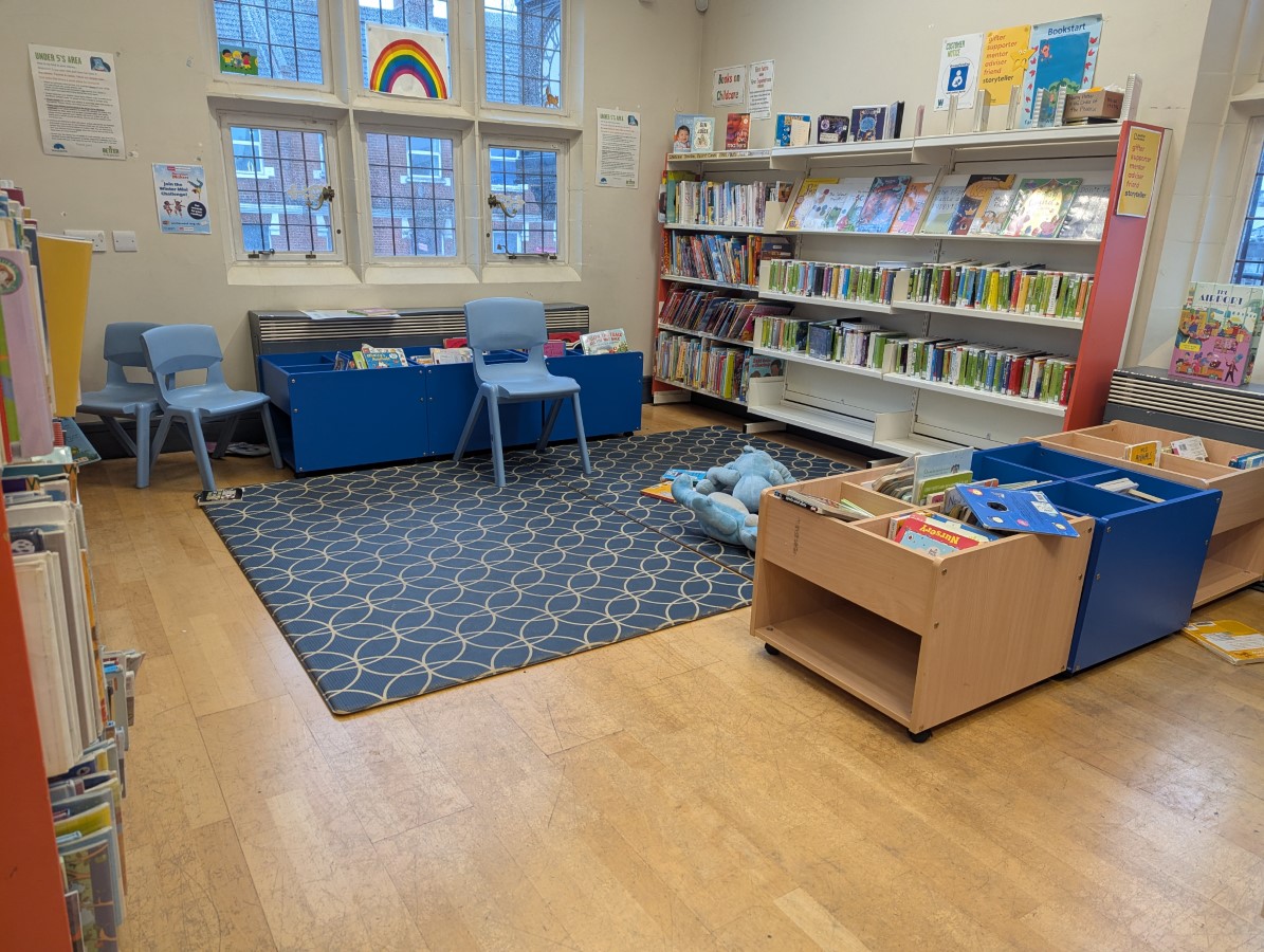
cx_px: 632
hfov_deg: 71.5
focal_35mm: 24
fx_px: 878
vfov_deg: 56.9
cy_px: 476
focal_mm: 6.81
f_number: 1.85
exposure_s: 1/100
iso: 215
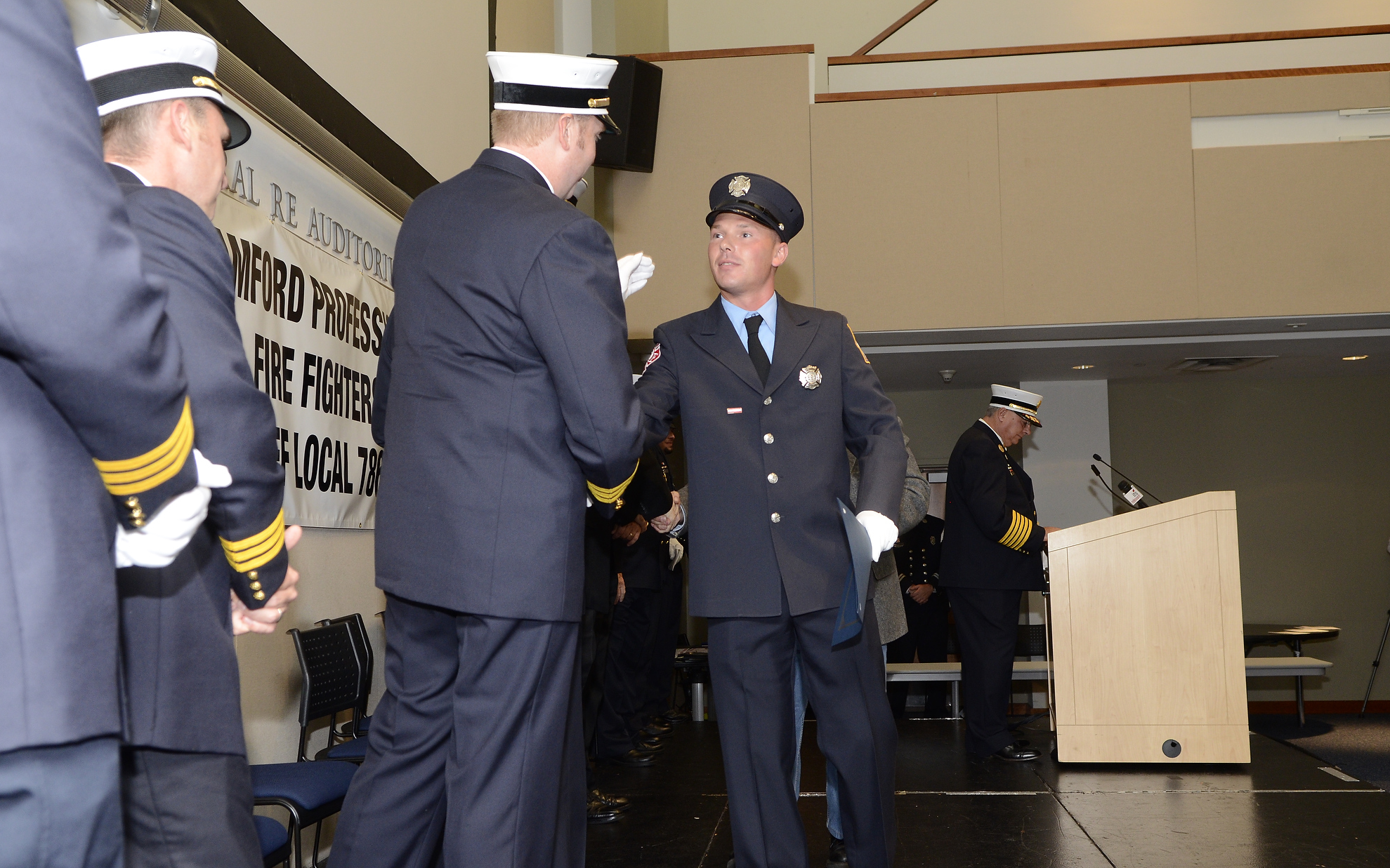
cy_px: 456
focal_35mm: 37
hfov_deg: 52.7
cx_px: 694
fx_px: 1402
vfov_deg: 34.4
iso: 800
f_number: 5
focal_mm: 24
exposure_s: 1/80
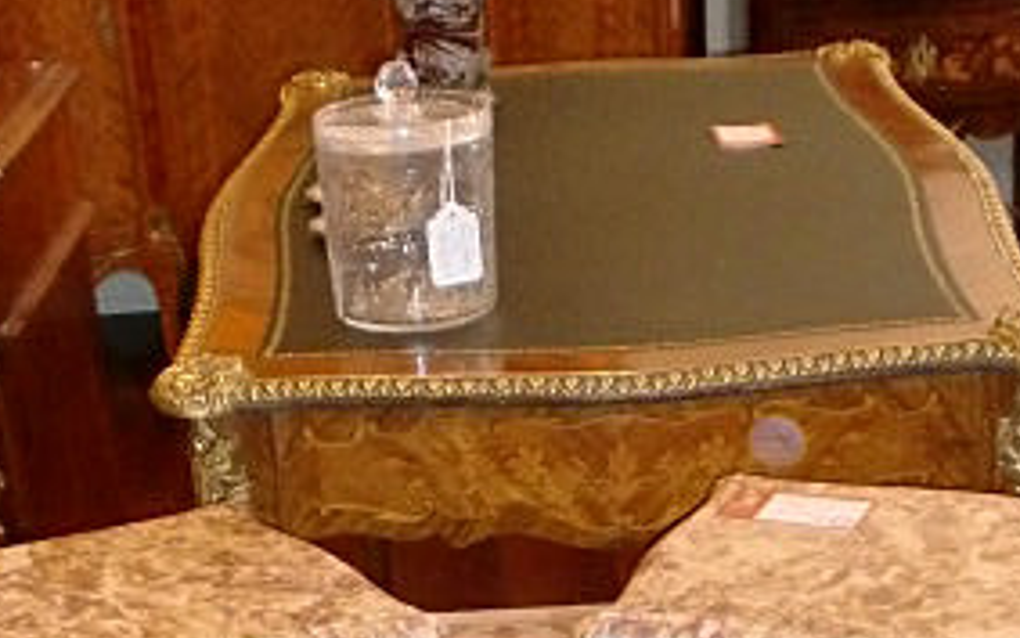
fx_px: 2336
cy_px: 1009
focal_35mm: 84
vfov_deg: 14.3
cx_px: 494
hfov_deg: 24.6
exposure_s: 1/60
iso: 400
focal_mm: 6.3
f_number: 3.1
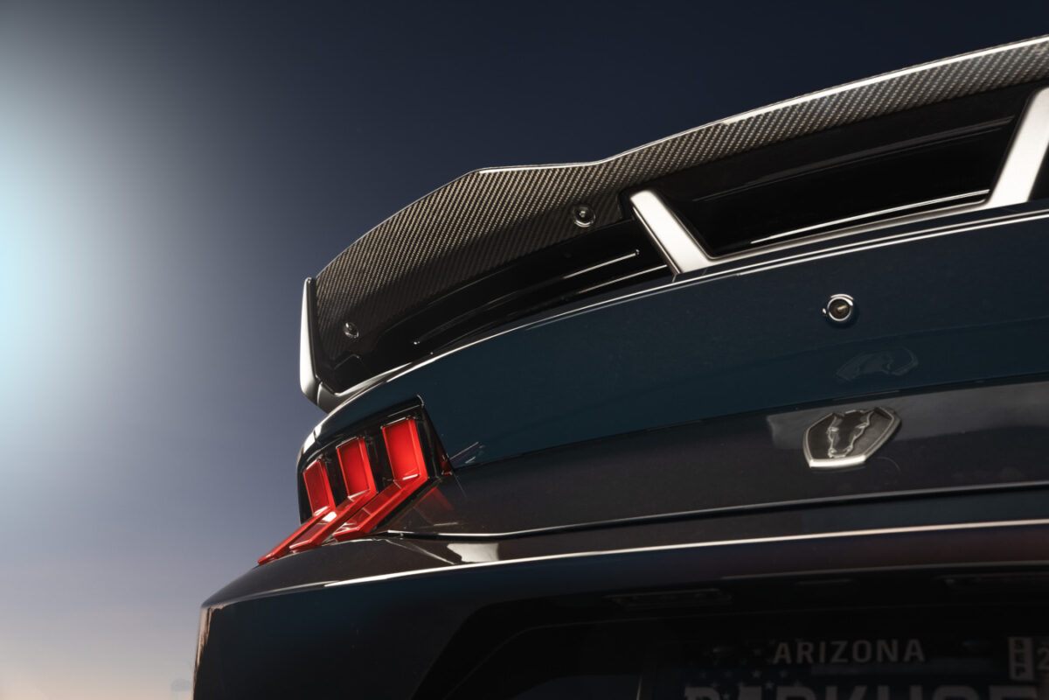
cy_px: 350
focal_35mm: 38
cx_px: 524
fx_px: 1098
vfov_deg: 35.3
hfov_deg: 51.0
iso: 400
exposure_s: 2
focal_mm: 37.7
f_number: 6.3
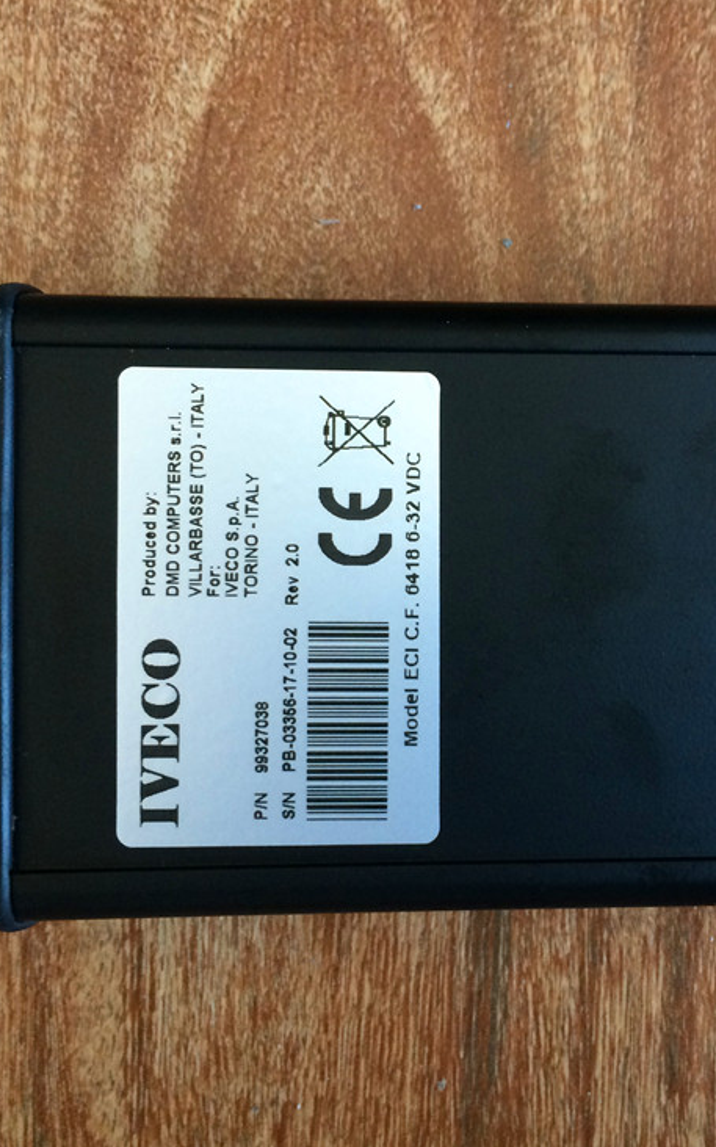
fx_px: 1312
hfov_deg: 30.1
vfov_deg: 47.2
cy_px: 563
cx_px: 522
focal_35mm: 42
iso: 160
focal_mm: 4.15
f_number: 2.2
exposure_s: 1/33
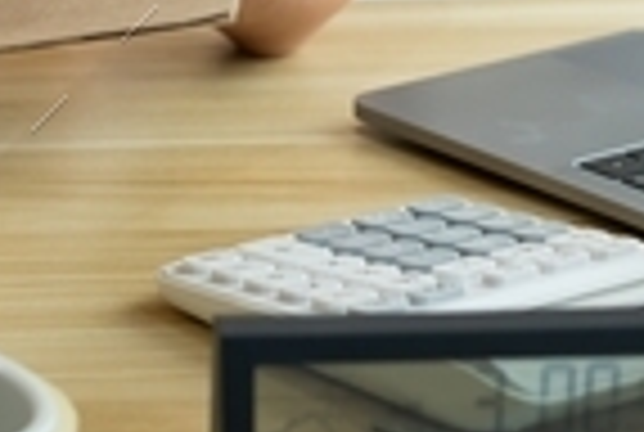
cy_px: -126
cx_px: -198
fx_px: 4571
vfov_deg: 5.4
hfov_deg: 8.0
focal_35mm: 255
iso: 400
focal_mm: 62
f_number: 4
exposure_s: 1/160
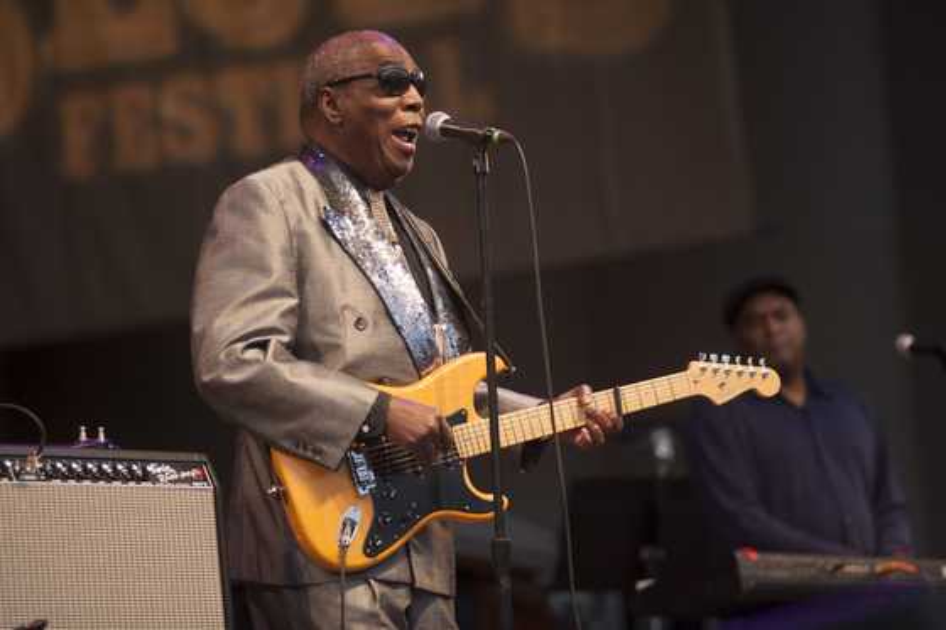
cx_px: 473
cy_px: 315
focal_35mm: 180
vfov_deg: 7.6
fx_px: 4728
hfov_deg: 11.4
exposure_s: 1/250
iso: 200
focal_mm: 180
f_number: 2.8
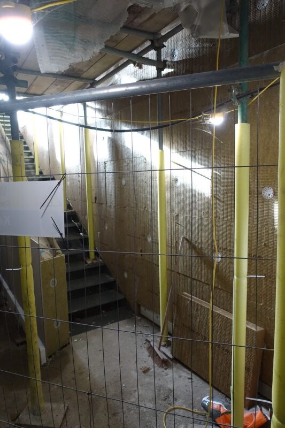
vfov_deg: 73.8
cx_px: 142
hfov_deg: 53.1
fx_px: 285
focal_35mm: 24
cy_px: 214
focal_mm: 8.8
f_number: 2.5
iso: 1000
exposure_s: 1/250
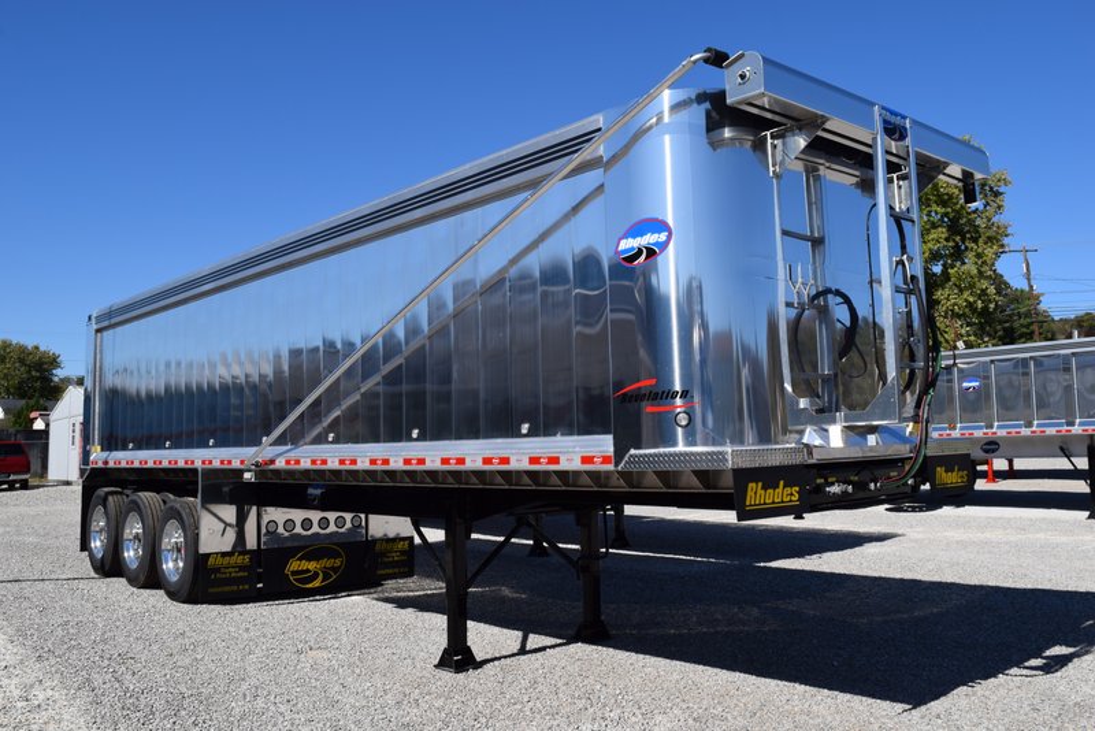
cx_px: 548
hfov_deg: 57.2
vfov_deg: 40.0
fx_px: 1004
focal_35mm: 33
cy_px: 366
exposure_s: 1/400
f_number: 10
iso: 200
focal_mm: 22
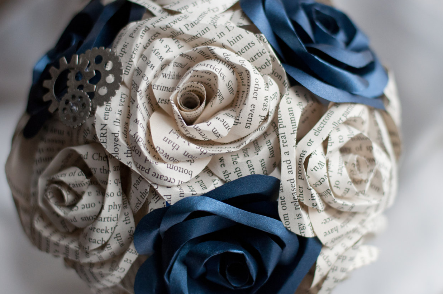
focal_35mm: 91
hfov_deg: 22.4
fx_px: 1118
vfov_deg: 15.0
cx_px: 263
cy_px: 145
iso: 800
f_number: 2.2
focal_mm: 50
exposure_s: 1/640
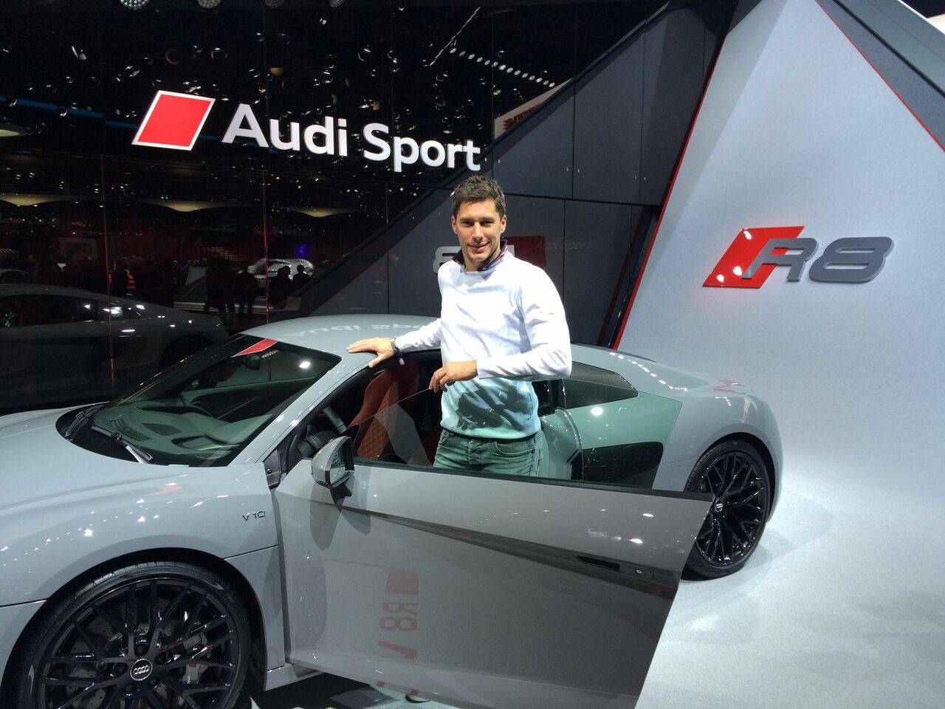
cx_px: 472
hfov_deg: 61.7
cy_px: 354
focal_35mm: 29
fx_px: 792
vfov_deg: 48.2
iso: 32
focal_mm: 4.15
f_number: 2.2
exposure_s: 1/124
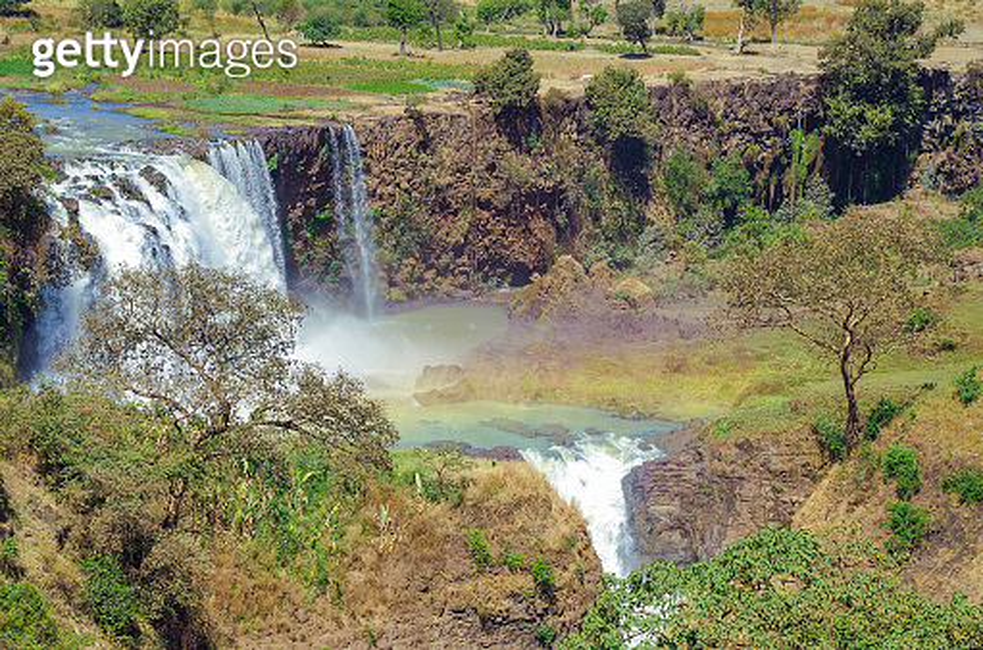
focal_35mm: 112
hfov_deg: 18.3
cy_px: 325
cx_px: 492
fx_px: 3051
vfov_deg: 12.2
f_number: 13
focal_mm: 75
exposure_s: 1/250
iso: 200
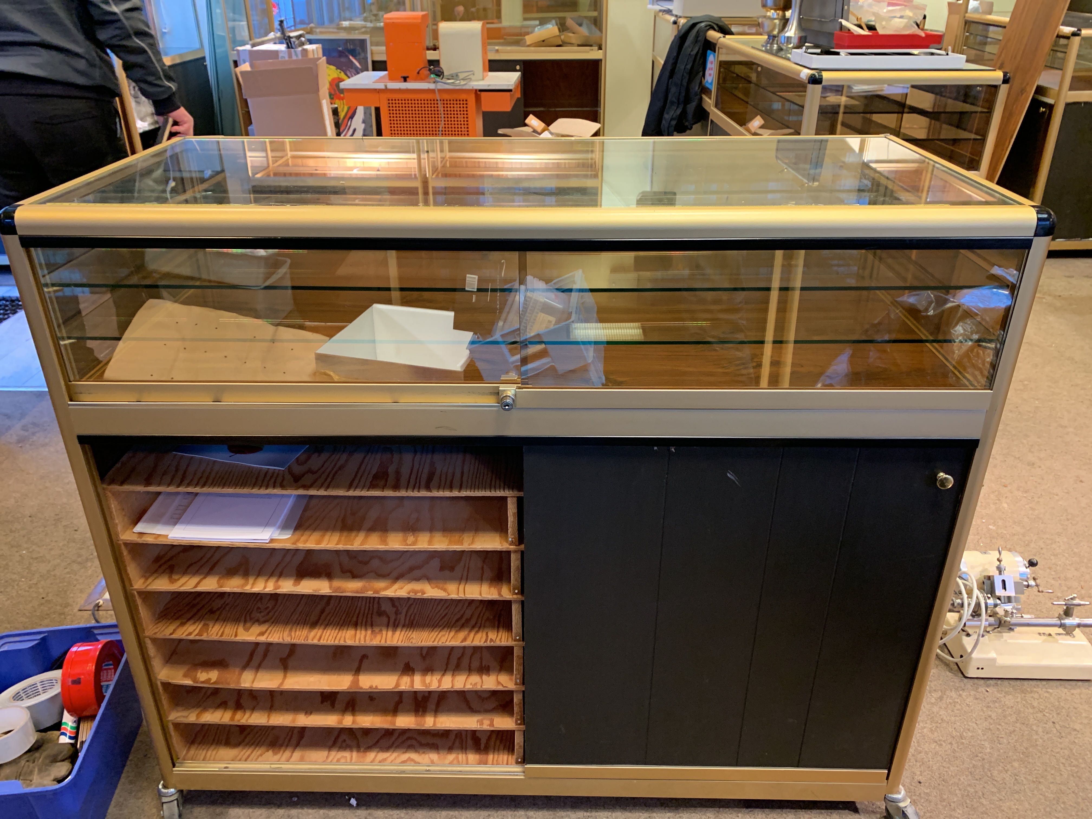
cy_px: 410
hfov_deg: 67.3
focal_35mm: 26
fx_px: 820
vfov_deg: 53.1
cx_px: 546
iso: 250
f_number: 1.8
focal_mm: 4.25
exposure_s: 1/50
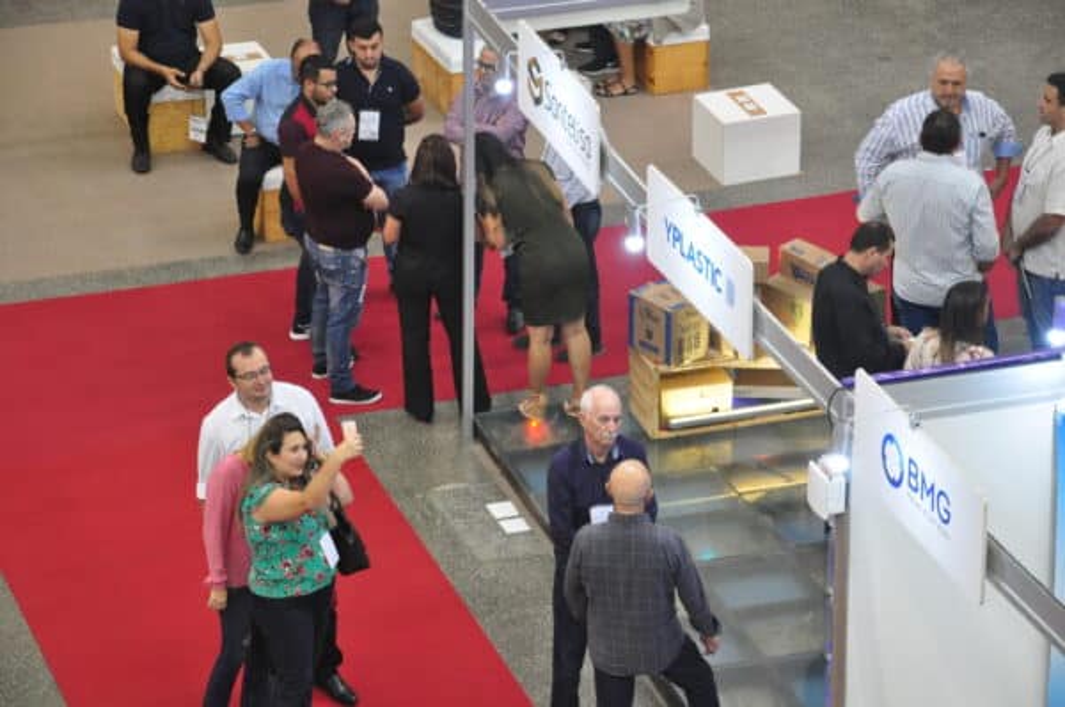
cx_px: 532
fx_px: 4076
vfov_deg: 9.9
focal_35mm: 138
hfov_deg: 14.9
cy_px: 354
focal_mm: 92
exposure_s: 1/40
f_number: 8
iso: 1600
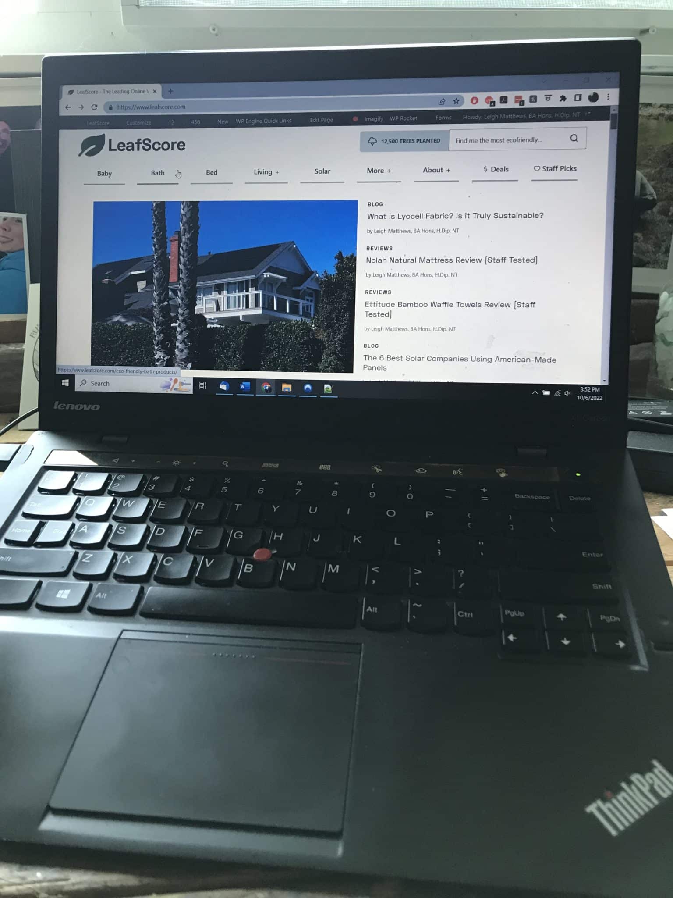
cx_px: 336
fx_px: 726
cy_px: 449
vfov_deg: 63.4
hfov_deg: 49.7
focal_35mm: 28
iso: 50
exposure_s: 1/16
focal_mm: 3.99
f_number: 1.8
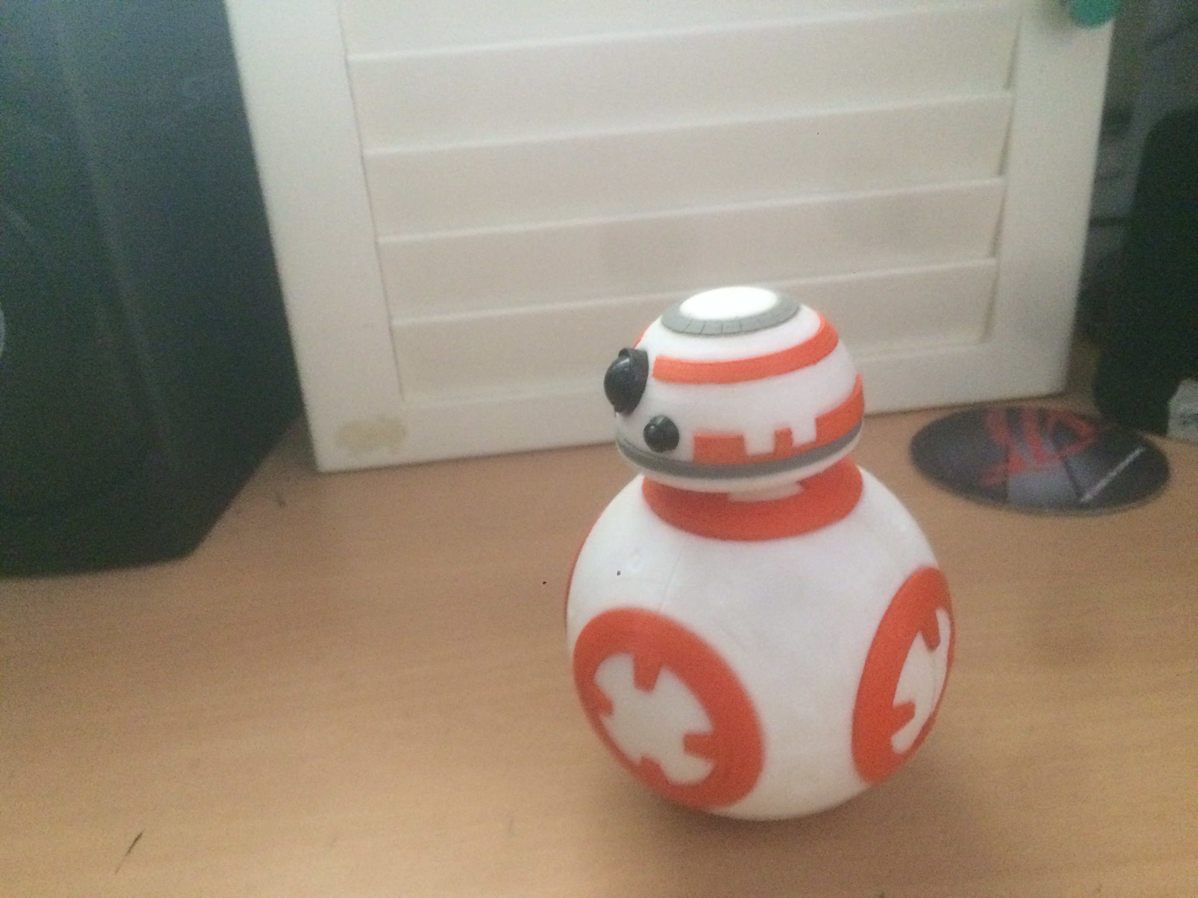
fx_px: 1004
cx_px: 599
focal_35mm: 29
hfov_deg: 61.7
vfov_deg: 48.2
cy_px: 449
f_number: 2.2
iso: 500
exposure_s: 1/17
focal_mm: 4.15
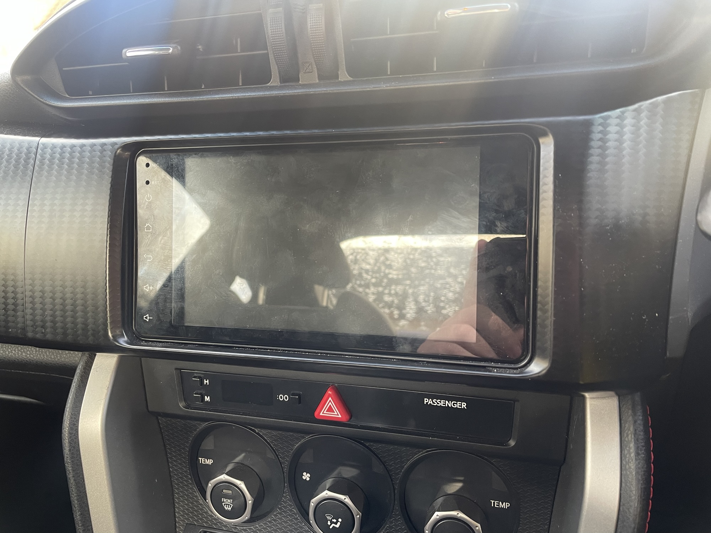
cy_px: 266
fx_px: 534
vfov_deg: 53.1
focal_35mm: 26
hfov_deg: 67.3
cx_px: 356
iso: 125
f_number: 1.6
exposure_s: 1/92
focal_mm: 4.2
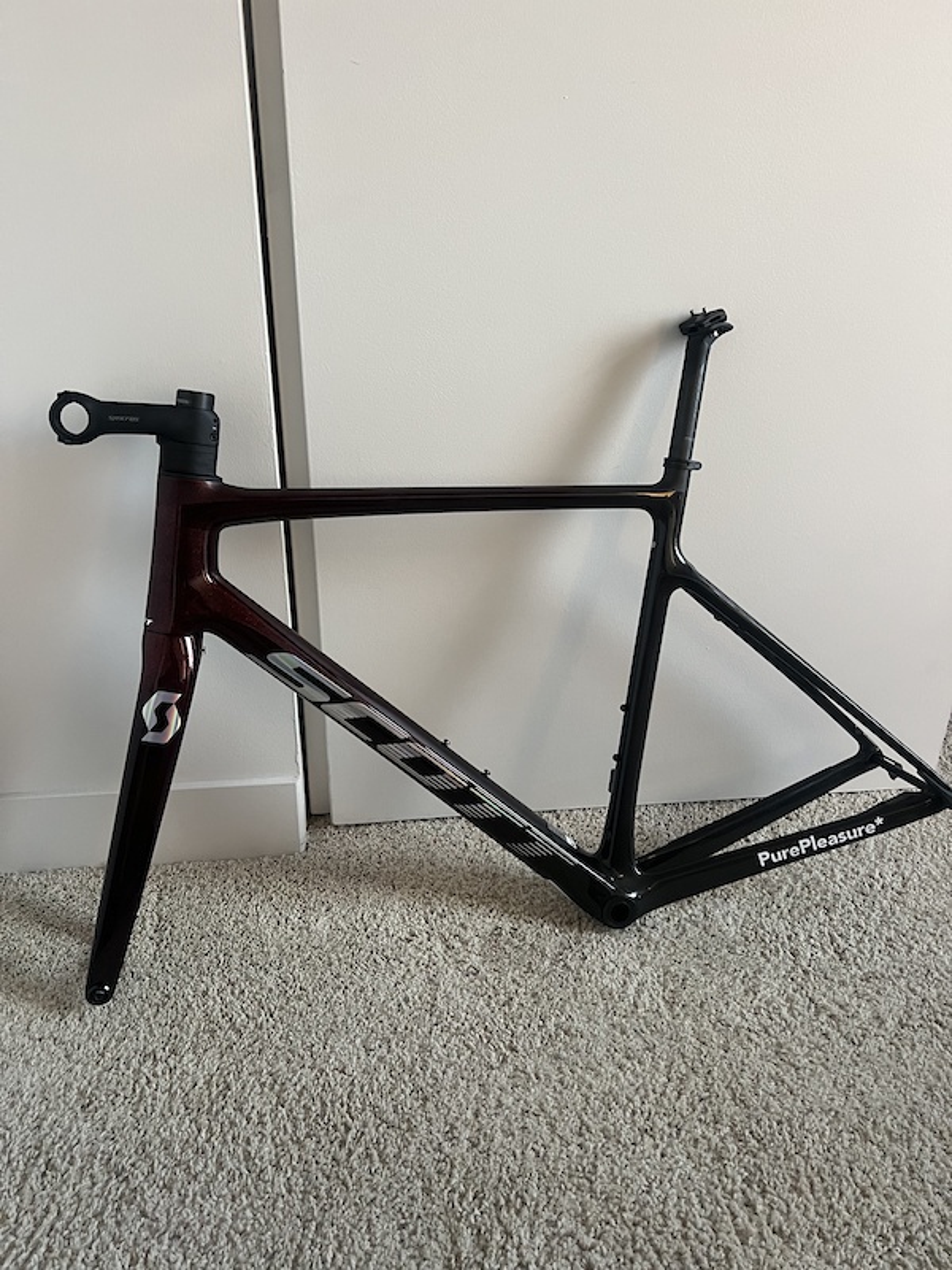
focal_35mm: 26
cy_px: 635
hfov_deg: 53.1
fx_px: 953
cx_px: 476
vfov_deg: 67.3
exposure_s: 1/60
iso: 320
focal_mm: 5.7
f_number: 1.5
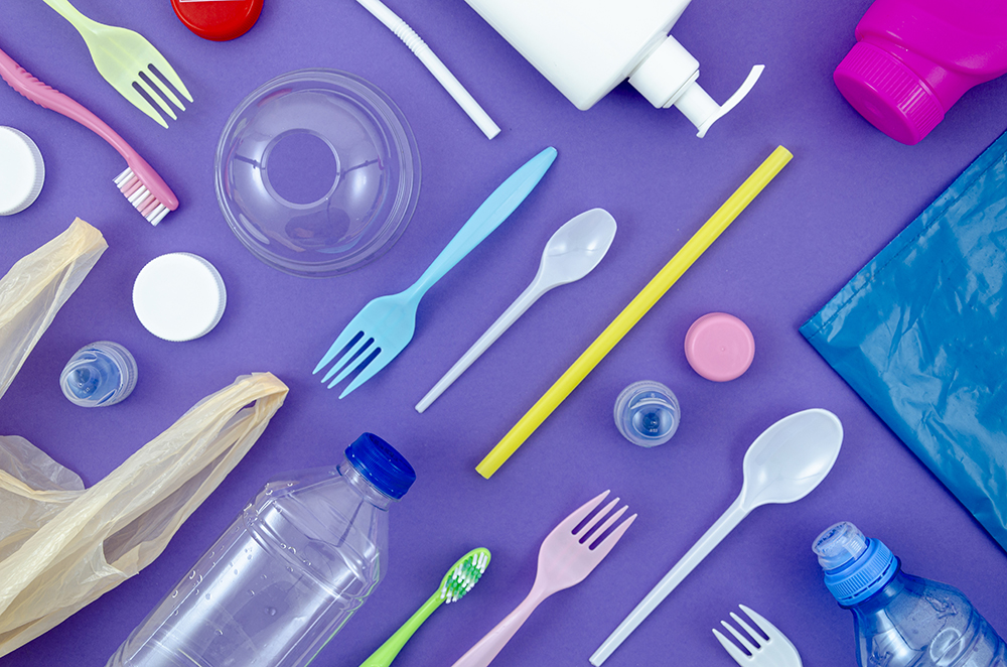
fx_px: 1256
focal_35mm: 45
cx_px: 504
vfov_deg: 29.7
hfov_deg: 43.7
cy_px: 334
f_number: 5.6
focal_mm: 30
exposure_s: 1/40
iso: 100
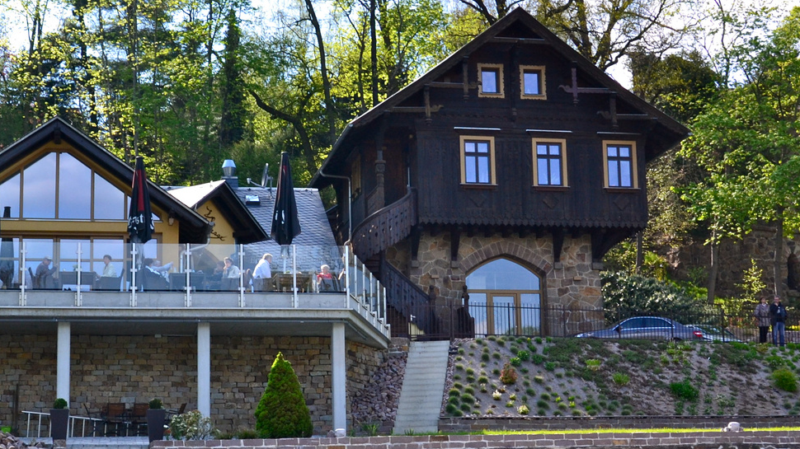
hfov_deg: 33.3
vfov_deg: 19.1
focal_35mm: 63
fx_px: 1336
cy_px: 282
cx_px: 343
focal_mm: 24
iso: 400
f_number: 10
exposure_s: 1/250
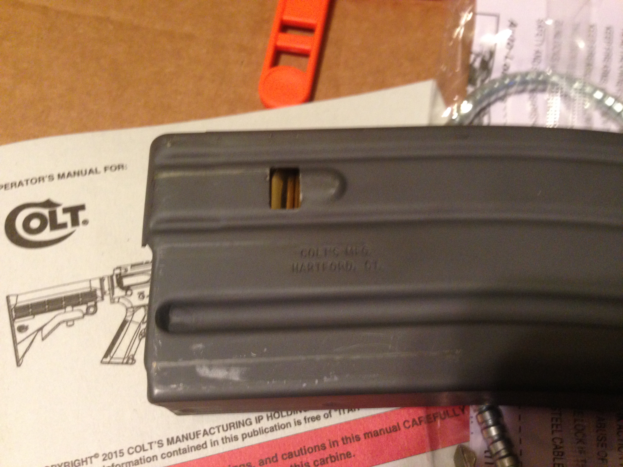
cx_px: 312
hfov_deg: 55.4
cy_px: 234
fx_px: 594
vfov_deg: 42.9
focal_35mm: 33
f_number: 2.4
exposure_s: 1/20
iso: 250
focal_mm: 4.12
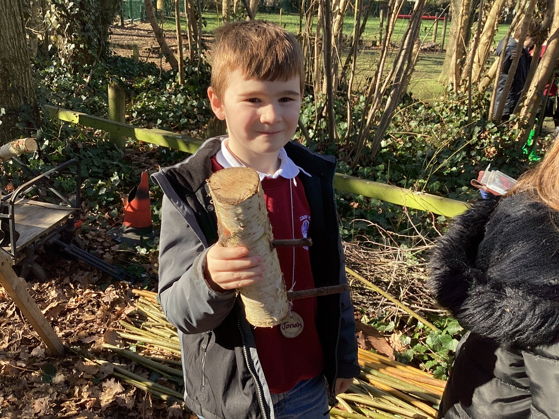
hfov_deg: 58.4
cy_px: 210
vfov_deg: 45.4
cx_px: 280
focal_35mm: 31
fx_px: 501
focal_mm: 3.3
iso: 25
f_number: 2.4
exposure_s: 1/351
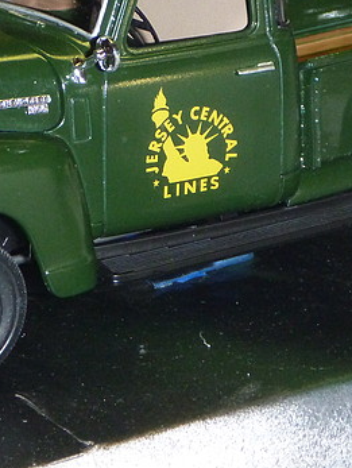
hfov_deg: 8.1
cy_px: 212
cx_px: 127
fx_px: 2490
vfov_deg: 10.7
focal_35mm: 184
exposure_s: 1/60
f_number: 5.6
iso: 400
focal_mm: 14.3
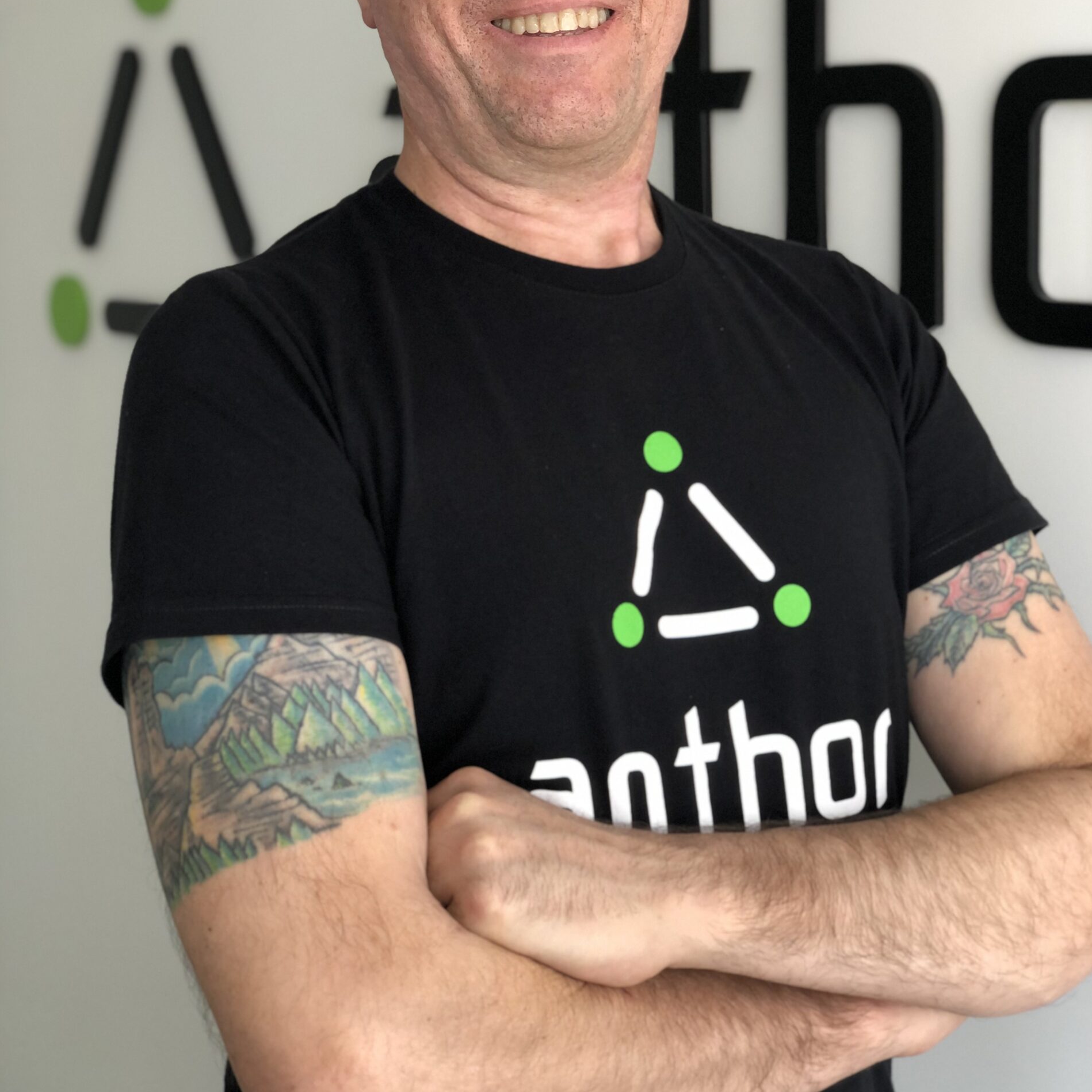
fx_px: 2213
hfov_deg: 27.7
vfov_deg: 27.6
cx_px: 552
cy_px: 365
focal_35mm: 62
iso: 64
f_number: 2.4
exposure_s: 1/60
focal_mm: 6
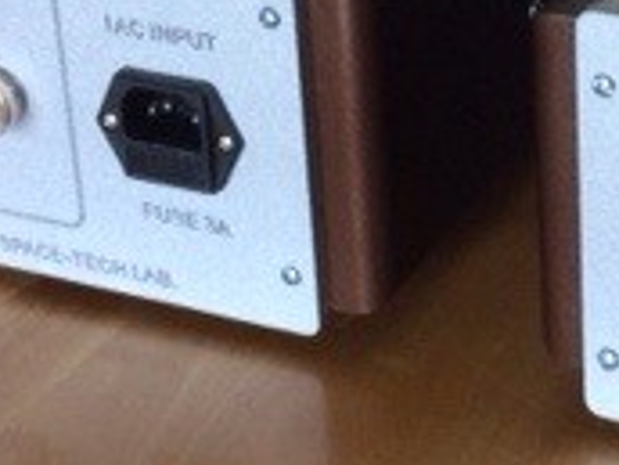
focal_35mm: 108
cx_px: 601
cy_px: -43
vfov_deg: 13.4
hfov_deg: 17.8
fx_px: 1931
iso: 125
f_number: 2.2
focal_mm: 4.15
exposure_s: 1/30
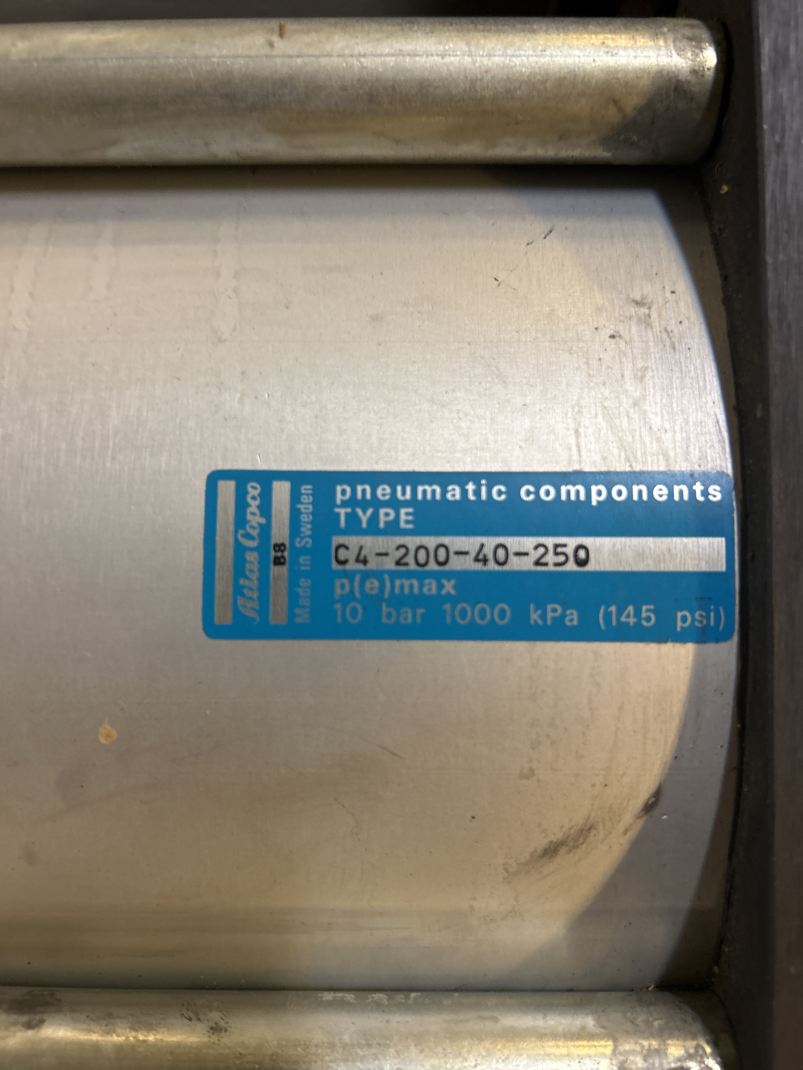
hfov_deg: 53.1
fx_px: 804
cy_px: 535
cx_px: 402
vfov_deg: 67.3
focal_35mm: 26
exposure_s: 1/50
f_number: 1.5
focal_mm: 5.7
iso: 125
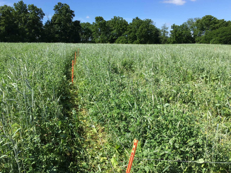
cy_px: 86
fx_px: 194
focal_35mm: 29
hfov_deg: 61.7
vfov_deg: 48.2
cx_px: 116
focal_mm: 4.15
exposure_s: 1/1412
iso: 32
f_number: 2.2
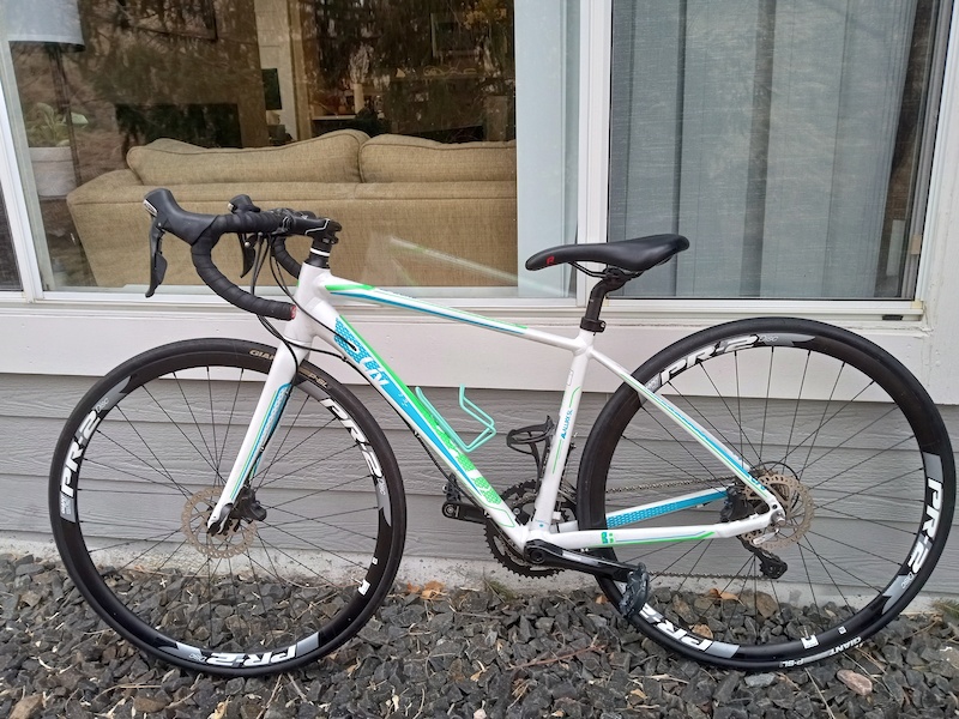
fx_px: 776
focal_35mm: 28
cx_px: 480
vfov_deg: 49.7
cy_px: 360
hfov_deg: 63.4
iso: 146
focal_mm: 3.71
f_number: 2.2
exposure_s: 1/60
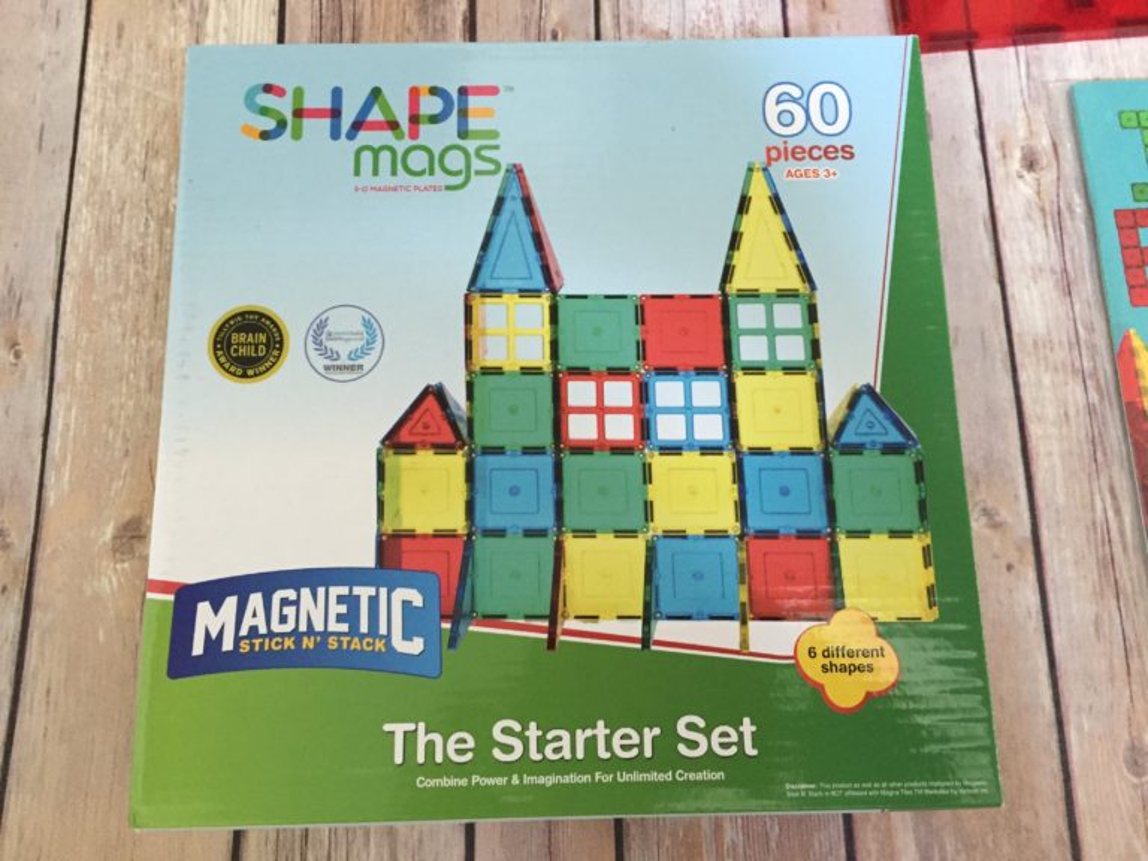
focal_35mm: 29
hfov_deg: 61.7
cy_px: 430
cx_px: 574
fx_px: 962
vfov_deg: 48.2
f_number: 2.2
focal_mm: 4.15
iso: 160
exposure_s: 1/30
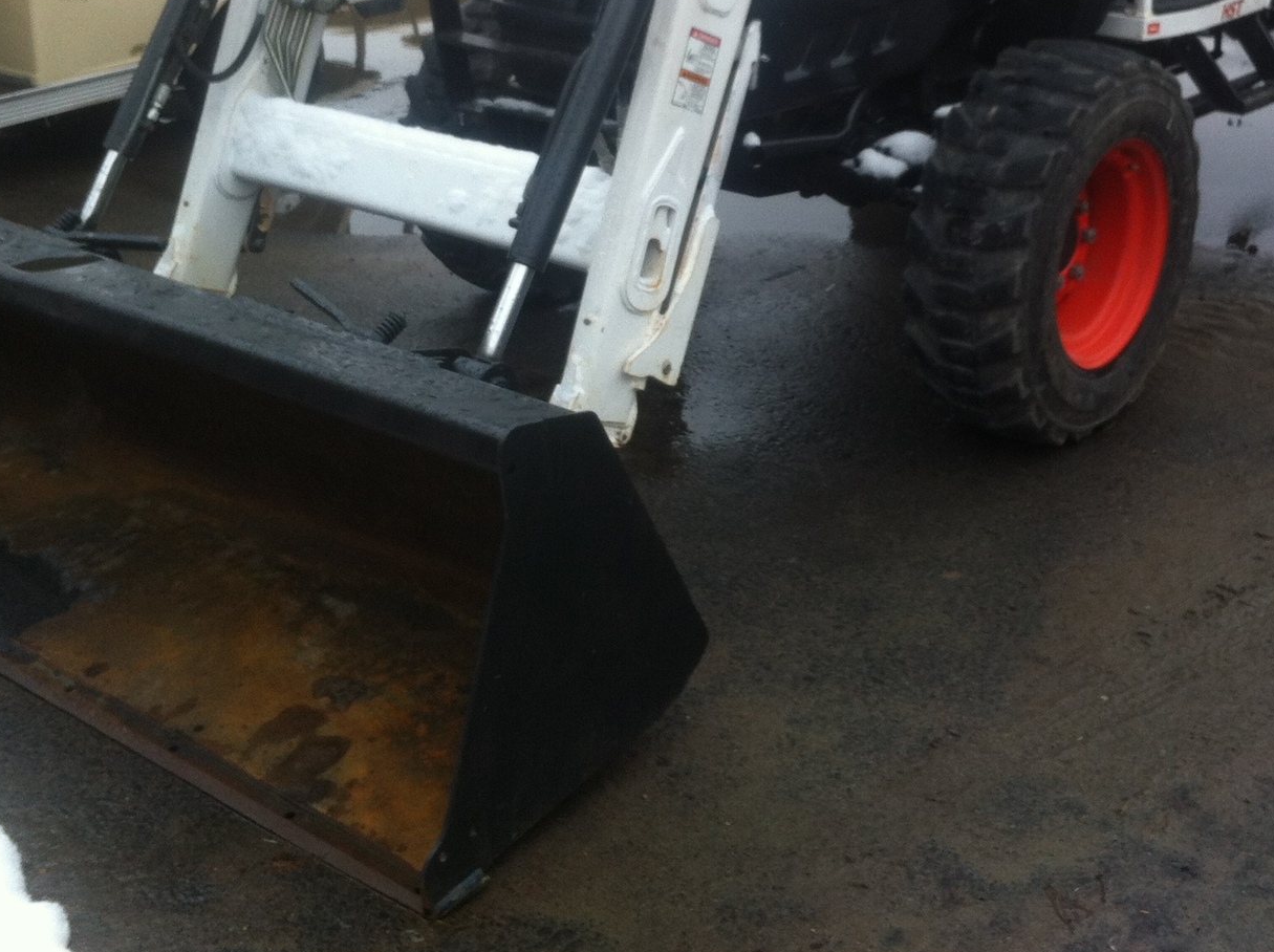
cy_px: 185
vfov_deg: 24.4
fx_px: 2169
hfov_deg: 32.7
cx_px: 727
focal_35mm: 59
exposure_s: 1/251
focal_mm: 3.85
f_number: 2.8
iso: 80
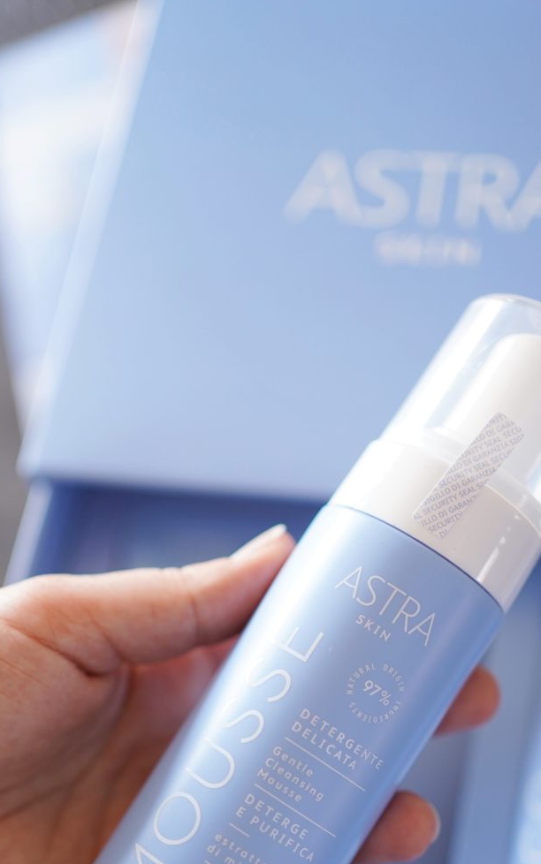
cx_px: 251
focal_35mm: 56
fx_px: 1320
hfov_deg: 23.2
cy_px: 667
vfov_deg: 35.3
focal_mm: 35
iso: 500
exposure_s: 1/400
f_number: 1.8
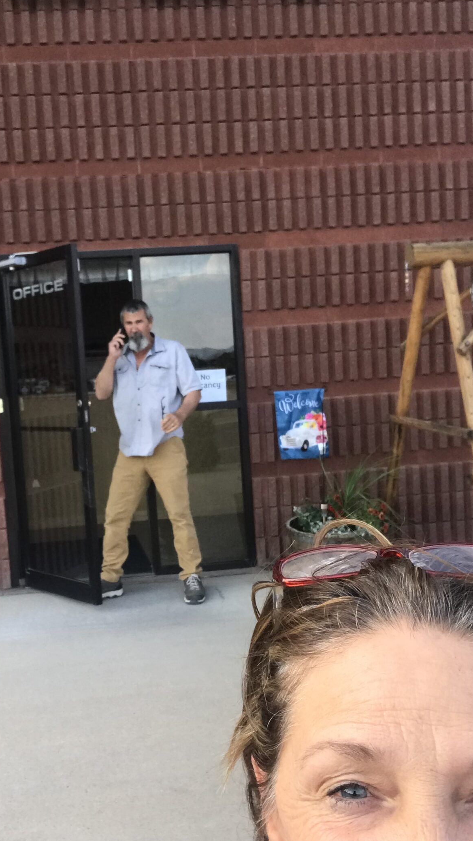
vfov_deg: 47.3
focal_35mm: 43
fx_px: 959
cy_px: 464
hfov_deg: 27.6
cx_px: 177
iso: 25
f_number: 2.2
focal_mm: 2.87
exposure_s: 1/373
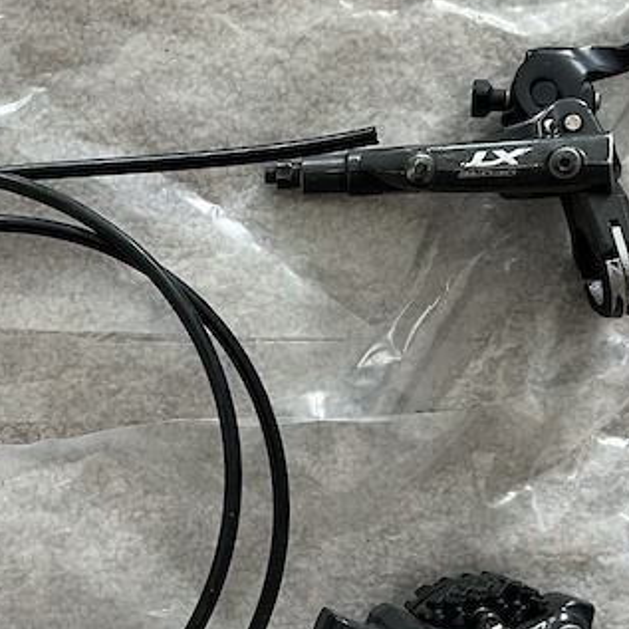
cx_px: 202
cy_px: 333
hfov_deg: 29.3
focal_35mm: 58
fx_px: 1192
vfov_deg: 29.5
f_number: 1.5
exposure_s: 1/94
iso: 125
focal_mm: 5.7
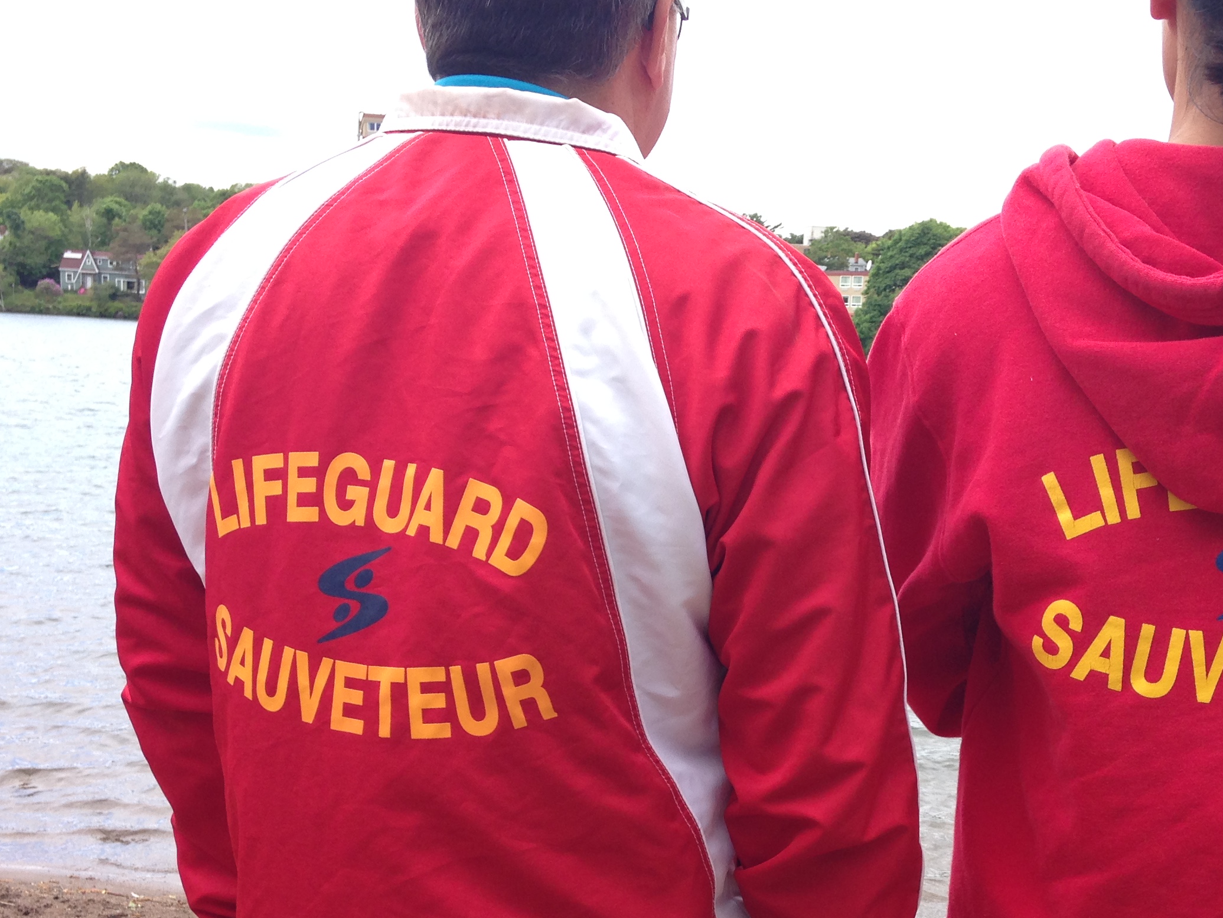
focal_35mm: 52
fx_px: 1838
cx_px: 671
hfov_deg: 36.8
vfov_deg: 27.9
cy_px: 589
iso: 50
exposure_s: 1/463
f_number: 2.4
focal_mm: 4.12
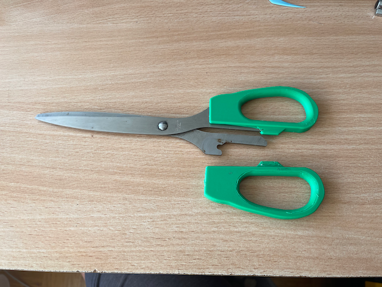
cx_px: 191
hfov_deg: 67.3
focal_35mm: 26
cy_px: 144
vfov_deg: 53.1
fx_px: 287
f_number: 1.6
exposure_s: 1/125
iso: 32
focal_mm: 5.1
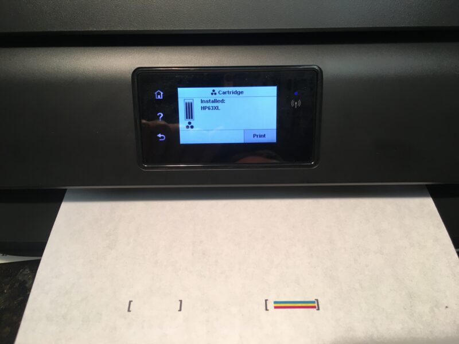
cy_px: 172
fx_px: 385
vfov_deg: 48.2
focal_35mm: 29
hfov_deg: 61.7
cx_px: 230
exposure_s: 1/40
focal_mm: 4.15
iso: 25
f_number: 2.2
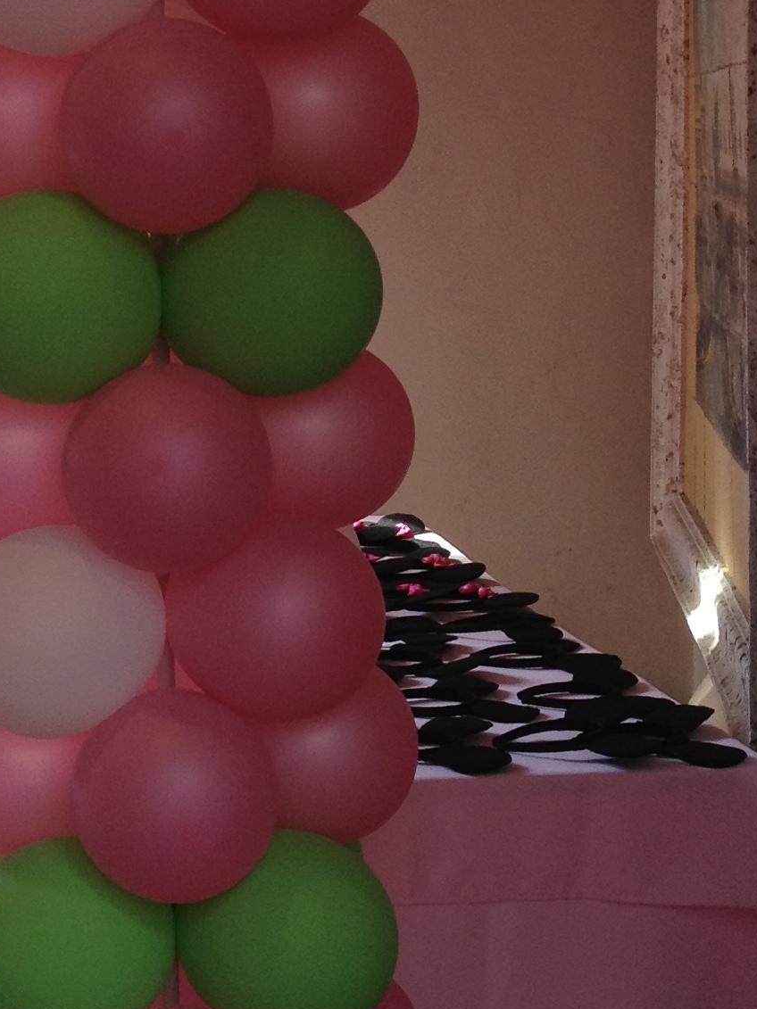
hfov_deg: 14.6
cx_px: 138
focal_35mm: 101
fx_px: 2946
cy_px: 328
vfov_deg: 19.4
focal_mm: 4.28
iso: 50
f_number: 2.4
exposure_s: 1/120
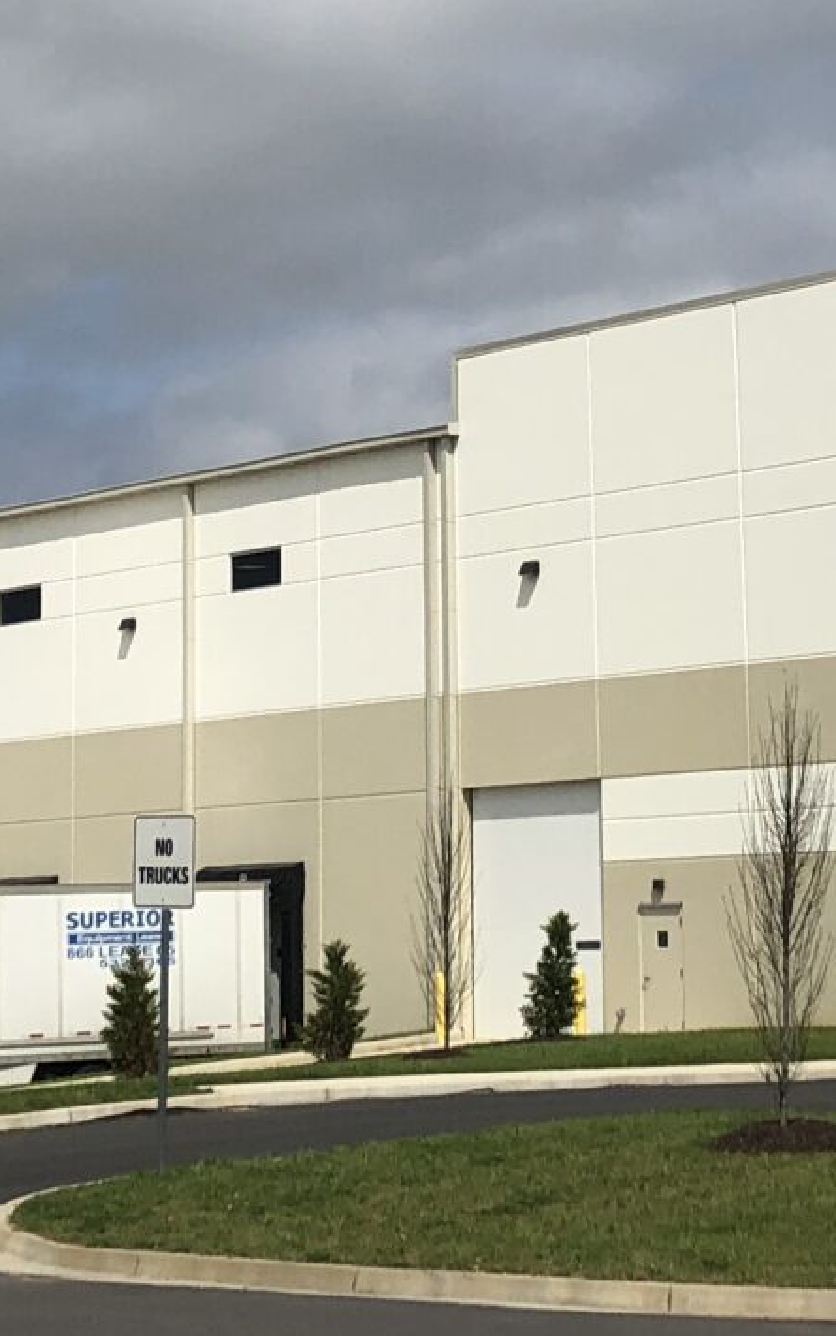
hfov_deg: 12.2
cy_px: 299
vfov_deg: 19.3
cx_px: 416
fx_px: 3899
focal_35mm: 107
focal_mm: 4
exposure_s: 1/6098
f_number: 1.8
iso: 20
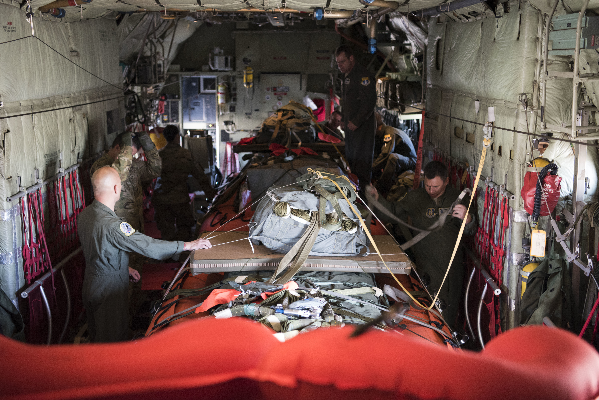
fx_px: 849
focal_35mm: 51
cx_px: 295
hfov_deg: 38.9
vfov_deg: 26.5
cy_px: 198
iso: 1250
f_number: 2.8
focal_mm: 50
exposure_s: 1/60
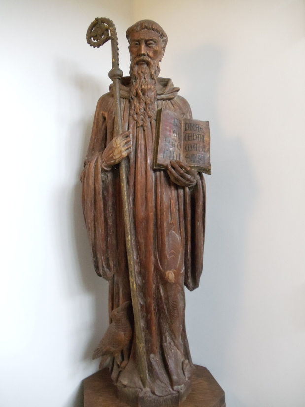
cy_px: 204
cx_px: 152
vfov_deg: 42.9
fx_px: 517
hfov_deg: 32.9
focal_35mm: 44
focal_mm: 6
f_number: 3.5
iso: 800
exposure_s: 1/25
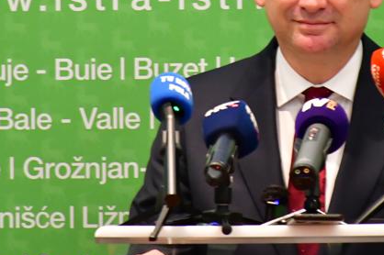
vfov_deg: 2.7
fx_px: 5489
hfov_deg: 4.0
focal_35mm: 515
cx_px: 250
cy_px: 6
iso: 2500
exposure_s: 1/50
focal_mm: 140
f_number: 5.6
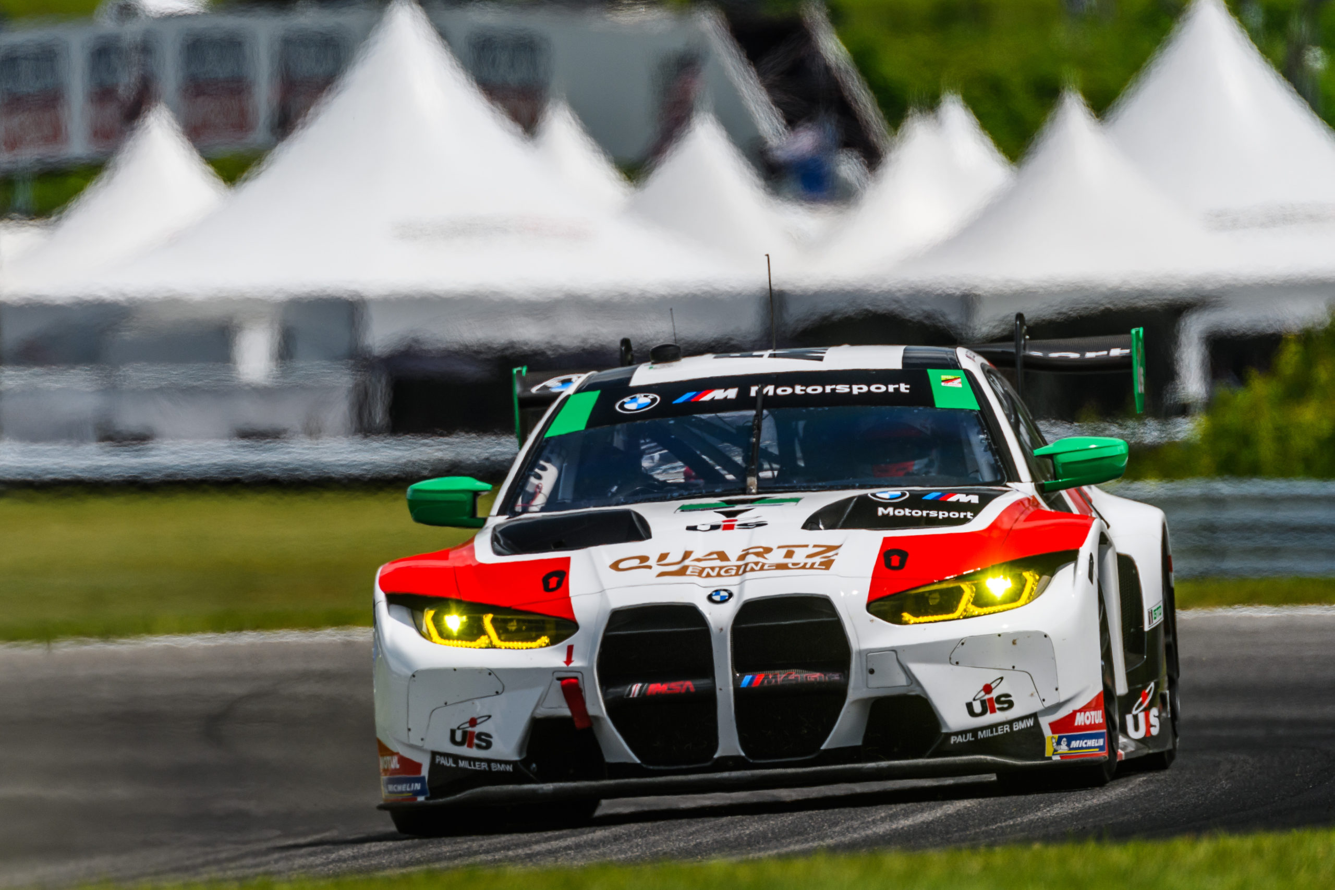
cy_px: 445
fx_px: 22250
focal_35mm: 600
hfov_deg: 3.4
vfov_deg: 2.3
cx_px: 668
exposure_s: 1/1250
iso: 100
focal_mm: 400
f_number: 4.5
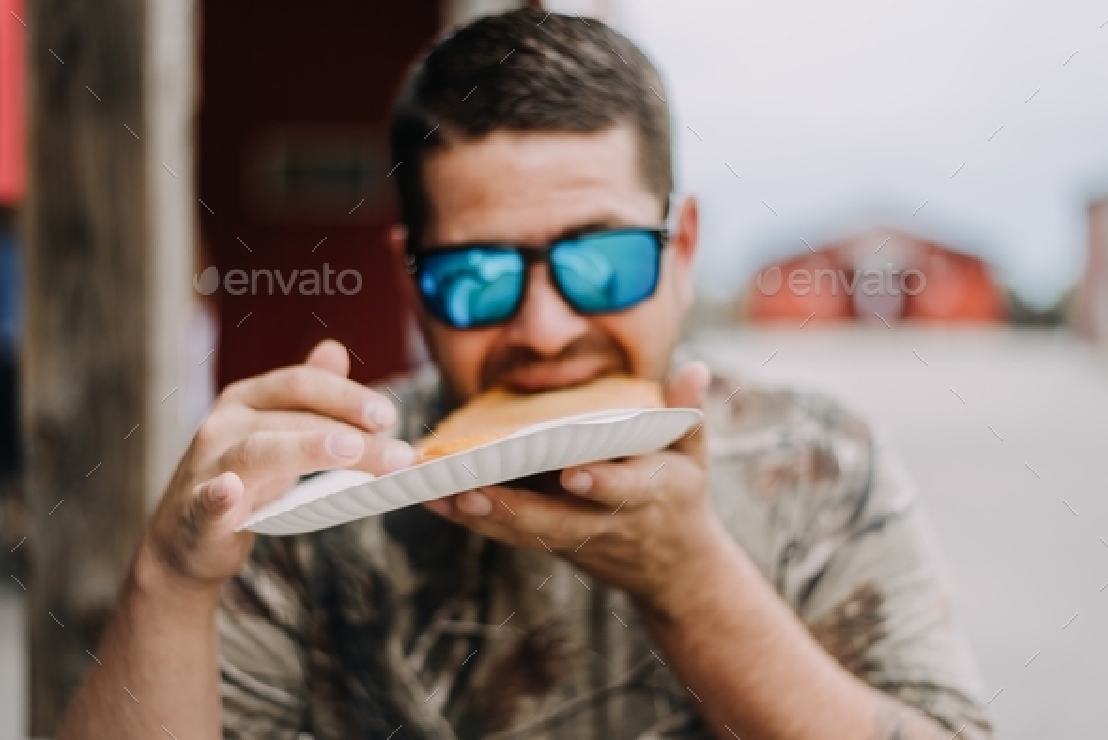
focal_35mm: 50
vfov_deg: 27.0
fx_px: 1540
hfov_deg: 39.6
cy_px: 370
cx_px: 554
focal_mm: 50
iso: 100
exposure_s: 1/800
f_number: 1.8
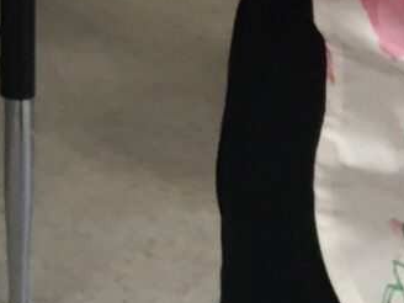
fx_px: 2112
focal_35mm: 181
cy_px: -371
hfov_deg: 10.7
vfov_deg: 7.7
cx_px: -123
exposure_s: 1/30
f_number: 2.2
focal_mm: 4.15
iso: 64
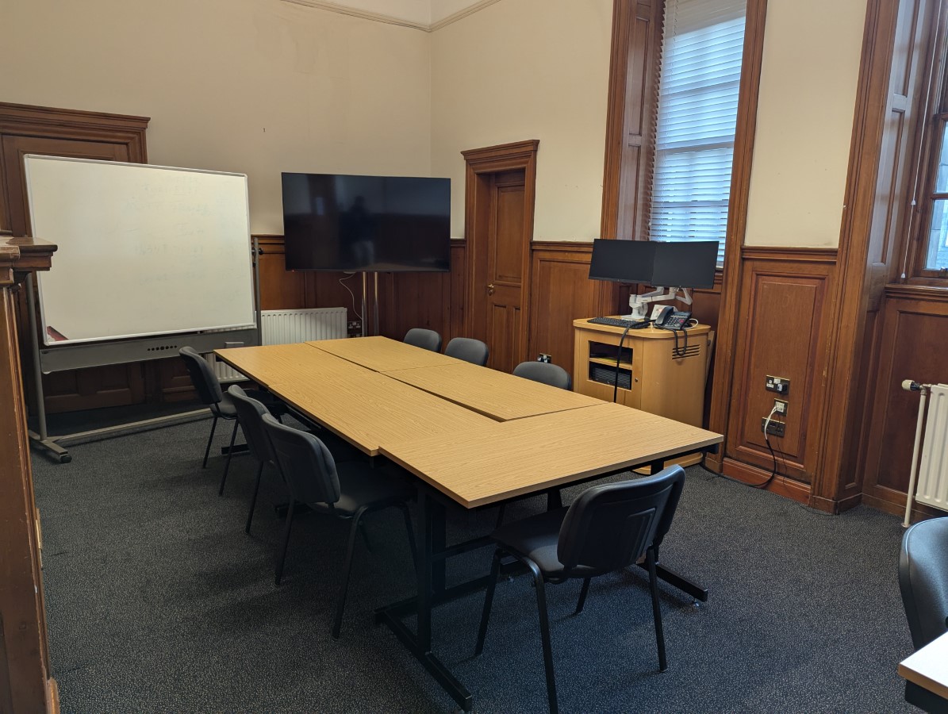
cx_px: 474
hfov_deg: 71.5
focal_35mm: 24
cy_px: 357
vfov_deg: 56.9
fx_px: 658
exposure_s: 1/50
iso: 192
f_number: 1.85
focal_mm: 6.81
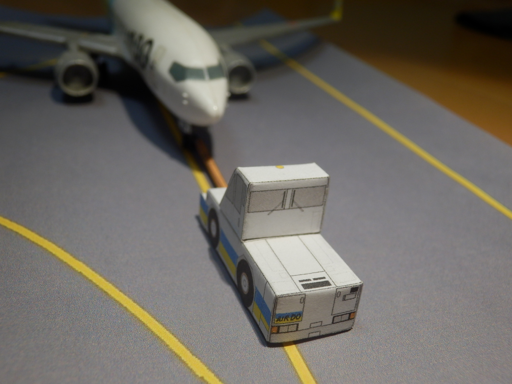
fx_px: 621
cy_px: 192
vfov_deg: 34.3
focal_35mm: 42
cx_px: 256
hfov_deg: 44.8
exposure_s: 1/40
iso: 125
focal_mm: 7.4
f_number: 4
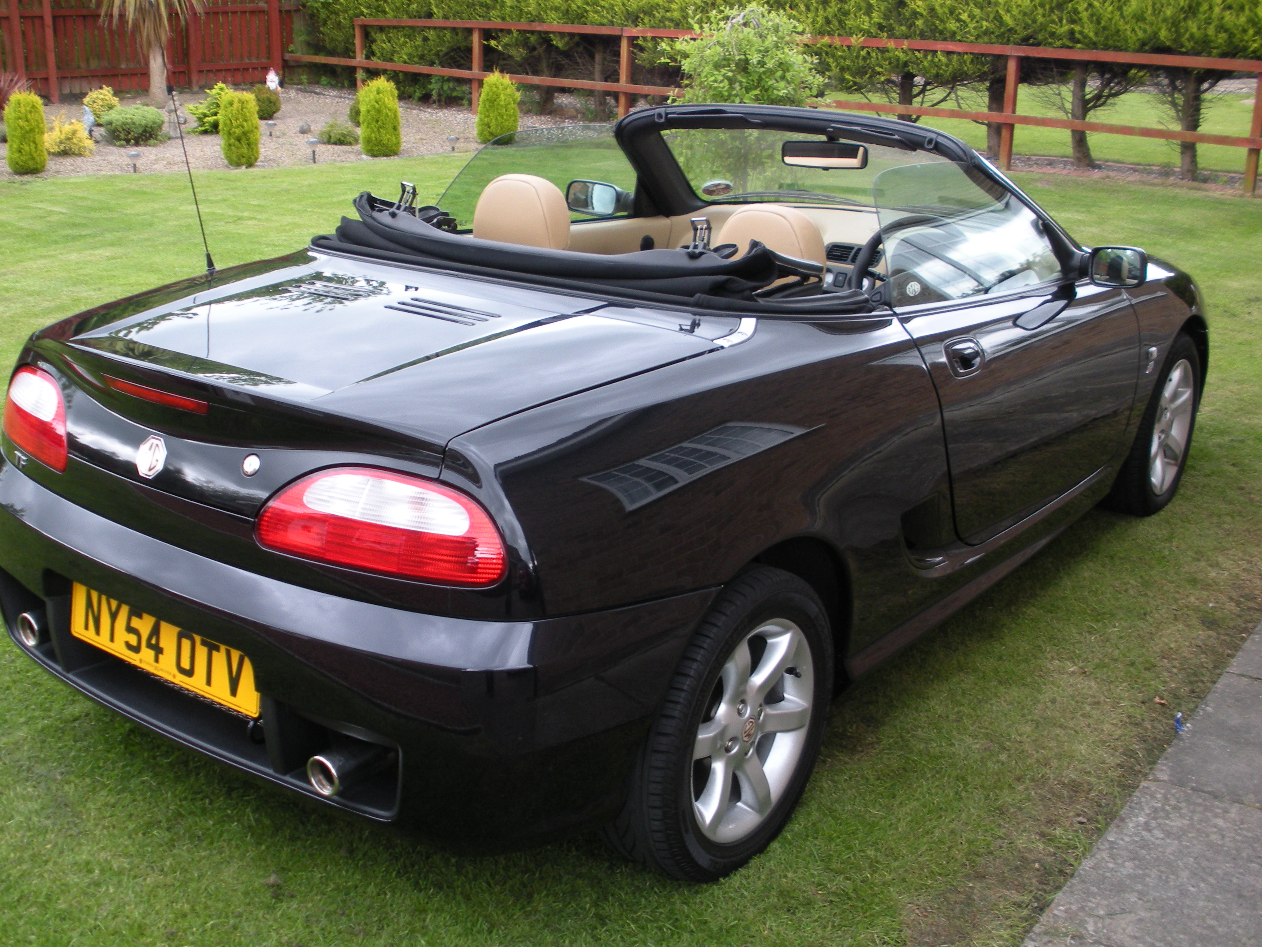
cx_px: 608
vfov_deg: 35.1
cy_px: 467
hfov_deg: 45.8
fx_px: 1495
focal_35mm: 41
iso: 122
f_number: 3.5
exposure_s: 1/58.5
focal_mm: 6.3
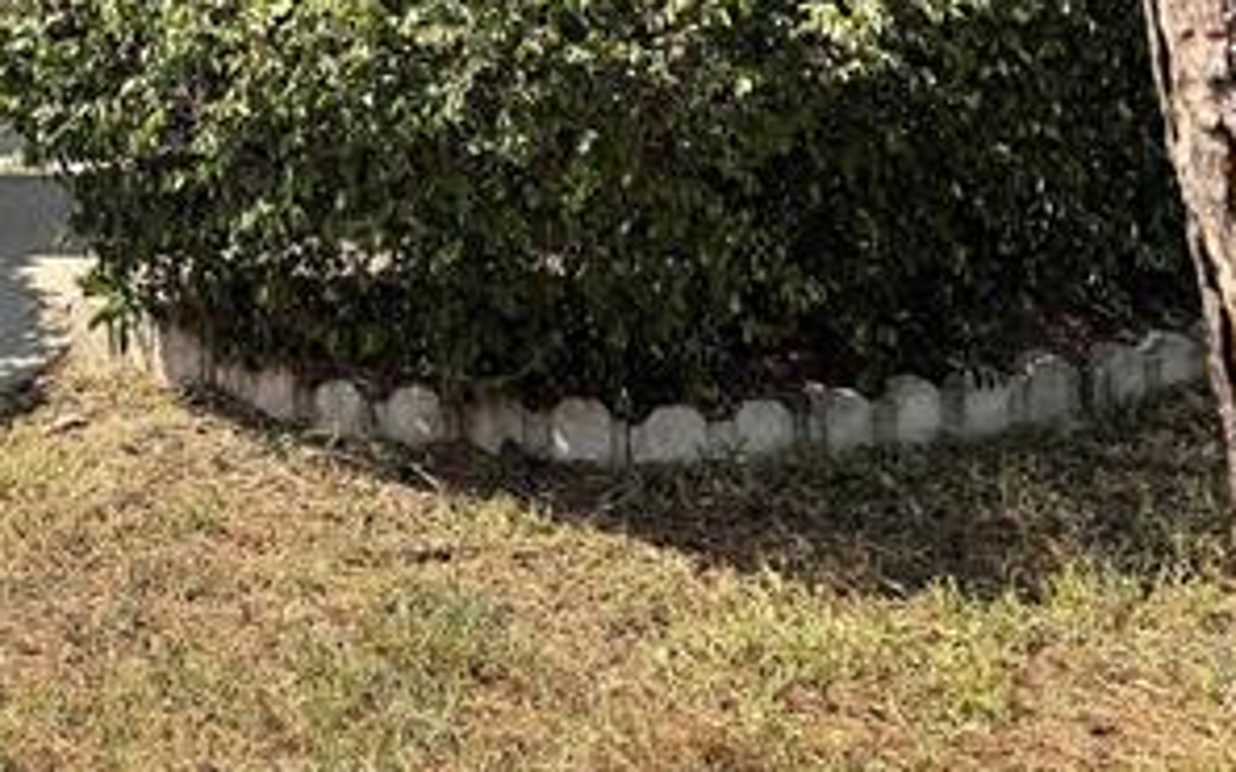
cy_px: -426
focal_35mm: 66
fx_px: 2223
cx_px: 134
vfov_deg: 17.5
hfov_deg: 29.8
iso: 80
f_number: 1.78
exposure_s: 1/1767
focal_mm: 6.76
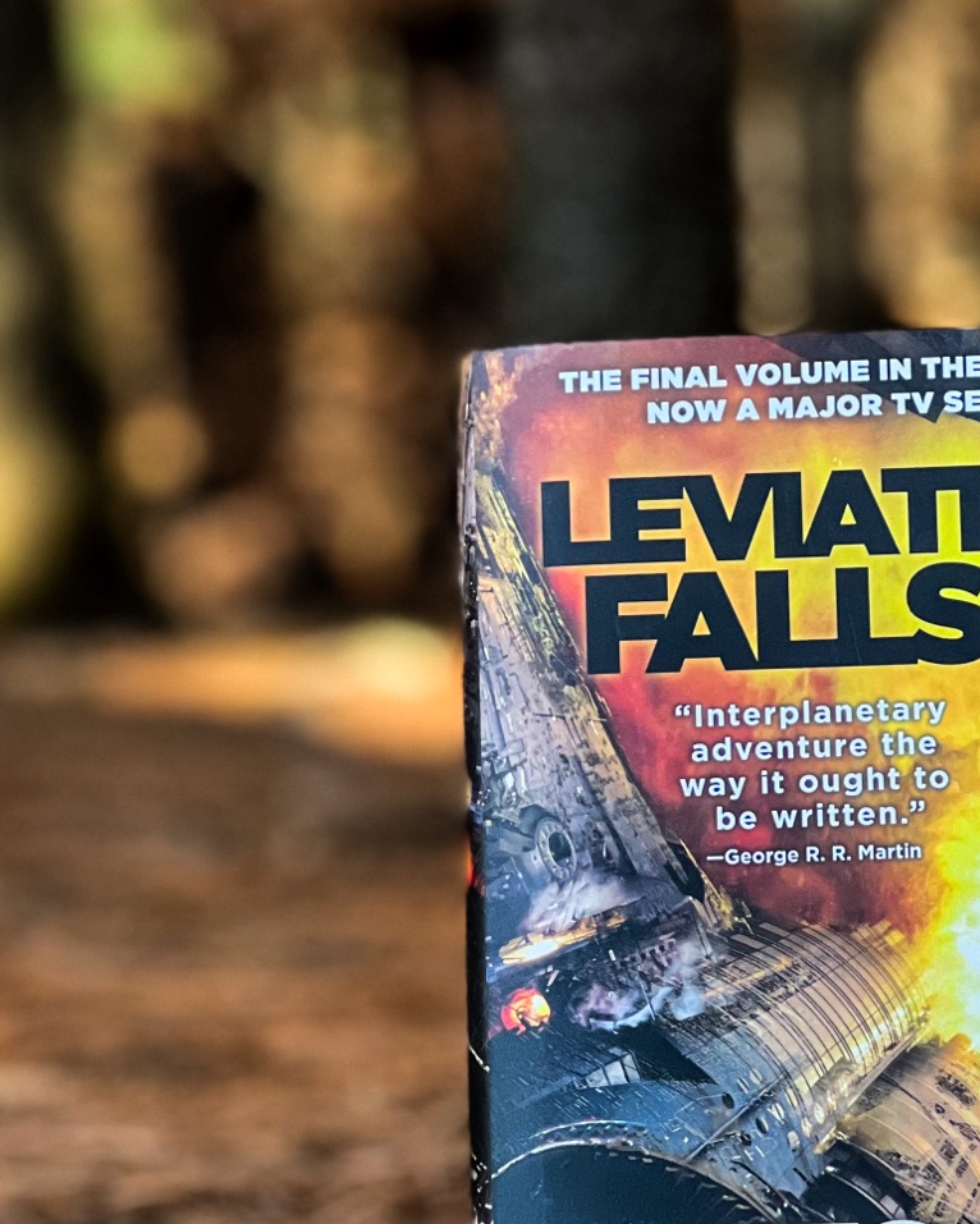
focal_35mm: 157
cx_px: 670
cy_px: 946
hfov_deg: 9.8
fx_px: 5690
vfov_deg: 12.2
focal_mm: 9
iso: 125
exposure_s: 1/120
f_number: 2.8
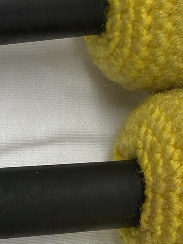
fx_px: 755
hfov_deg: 13.8
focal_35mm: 107
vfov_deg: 17.3
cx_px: 144
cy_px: 315
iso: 64
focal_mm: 4.25
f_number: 1.8
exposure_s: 1/120
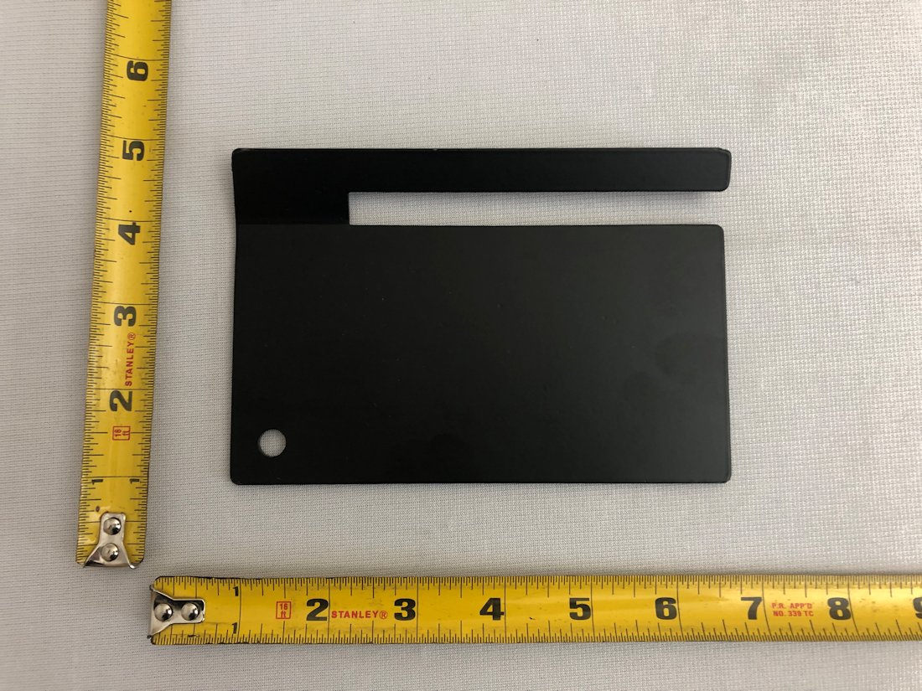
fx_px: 746
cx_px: 461
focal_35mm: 28
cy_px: 346
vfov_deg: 49.7
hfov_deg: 63.4
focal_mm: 3.99
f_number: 1.8
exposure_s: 1/20
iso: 40
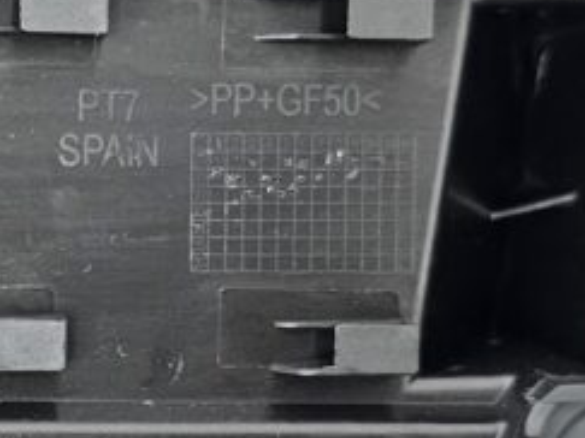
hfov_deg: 19.8
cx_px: 34
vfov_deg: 15.2
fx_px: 1638
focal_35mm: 97
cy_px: 272
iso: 640
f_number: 1.7
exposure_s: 1/100
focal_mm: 6.3
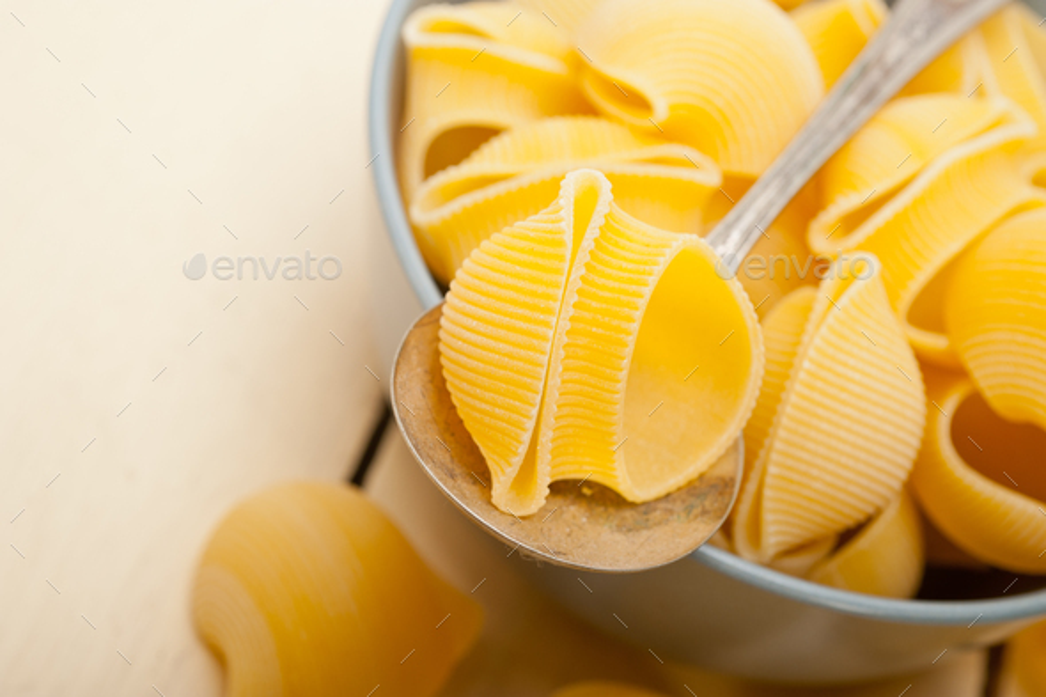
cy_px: 348
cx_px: 523
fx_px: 1743
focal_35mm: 60
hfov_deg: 33.4
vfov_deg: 22.6
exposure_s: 1/200
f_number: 9
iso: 200
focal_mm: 60
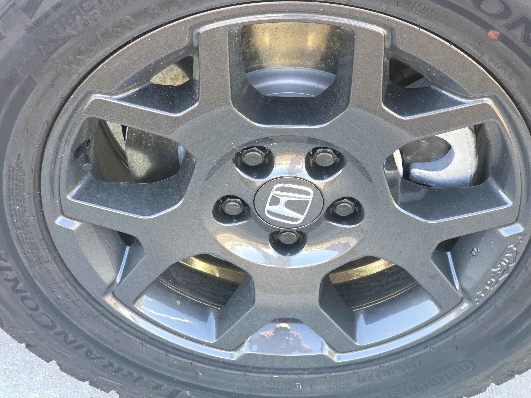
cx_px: 266
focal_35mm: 69
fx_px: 1058
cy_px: 199
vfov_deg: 21.3
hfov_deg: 28.2
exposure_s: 1/120
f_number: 2.4
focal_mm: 7.9
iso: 100
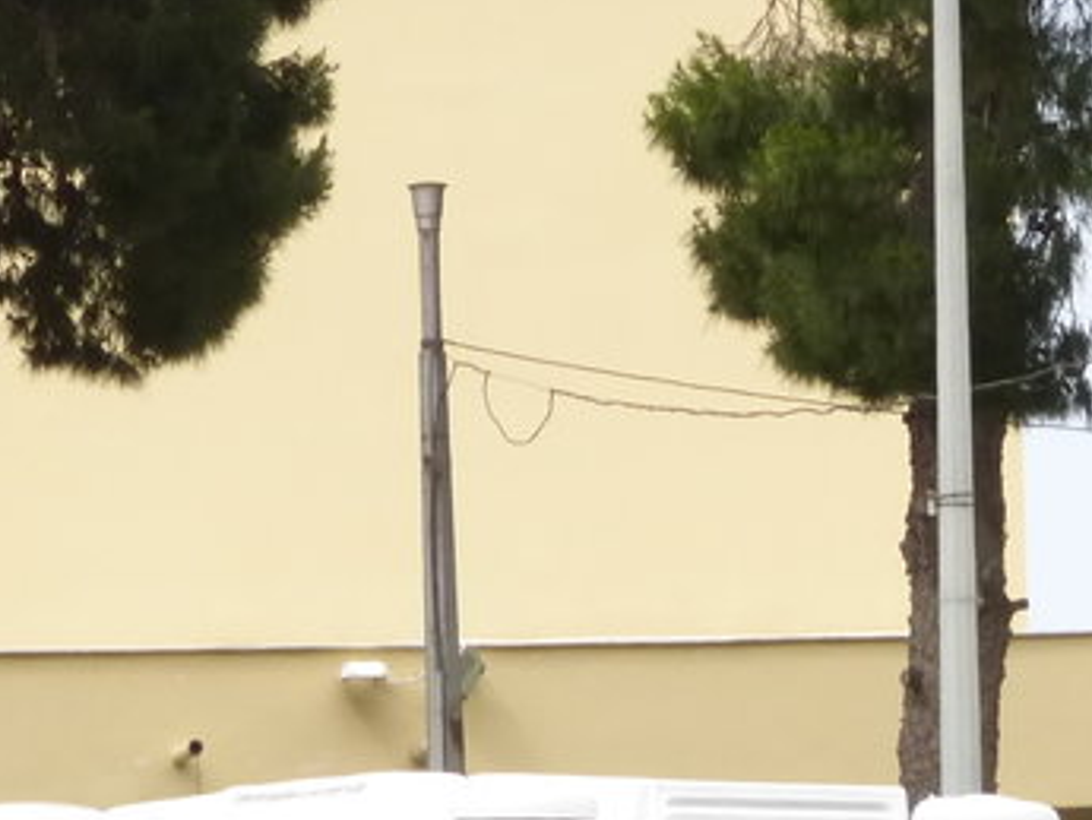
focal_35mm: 536
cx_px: 519
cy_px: 1314
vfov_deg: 2.8
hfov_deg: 3.7
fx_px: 16915
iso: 160
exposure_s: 1/500
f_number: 5.4
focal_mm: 27.6
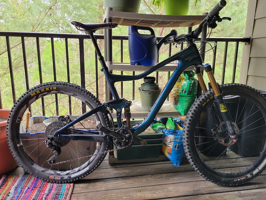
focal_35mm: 27
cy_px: 98
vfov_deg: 51.4
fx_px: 208
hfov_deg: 65.3
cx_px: 135
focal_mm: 5.4
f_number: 1.8
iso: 125
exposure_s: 1/119
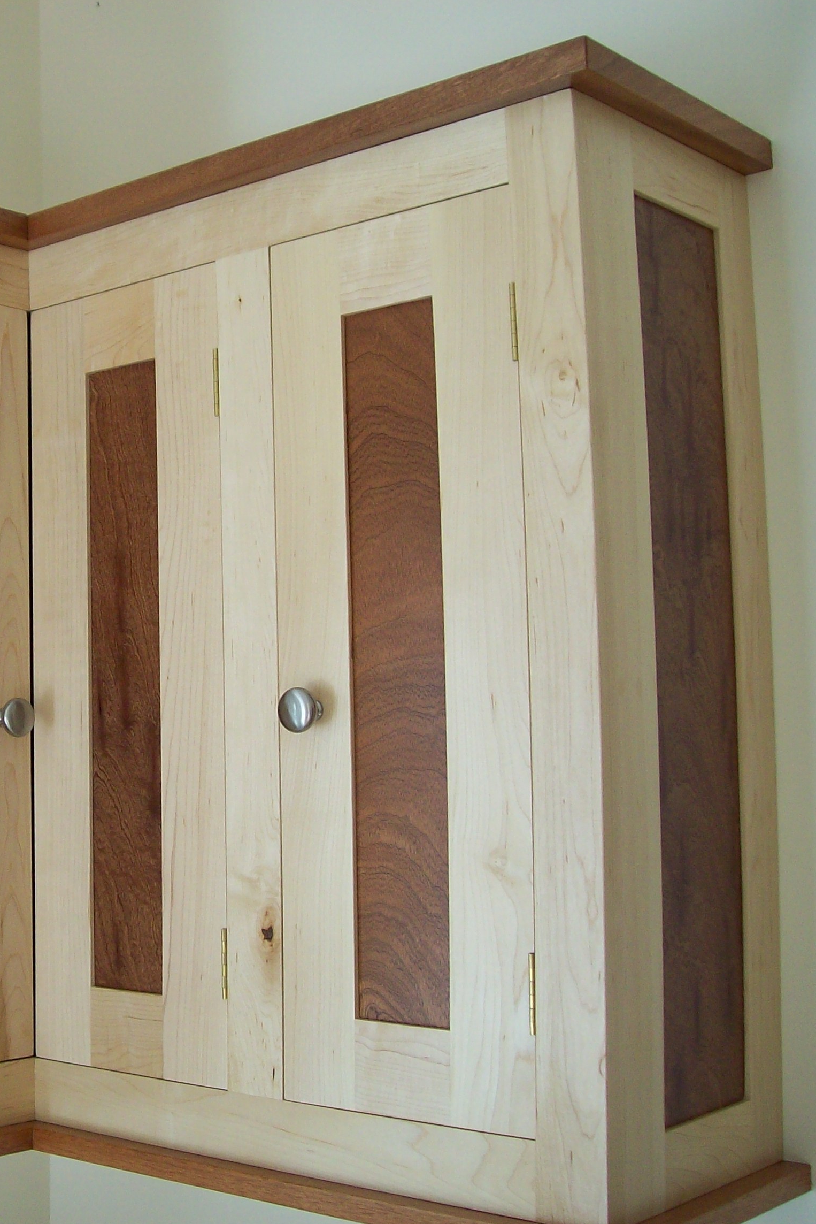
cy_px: 611
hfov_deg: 25.8
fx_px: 1699
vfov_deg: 39.6
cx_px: 19
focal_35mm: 50
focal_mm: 6
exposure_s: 1/136
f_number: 2.7
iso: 80
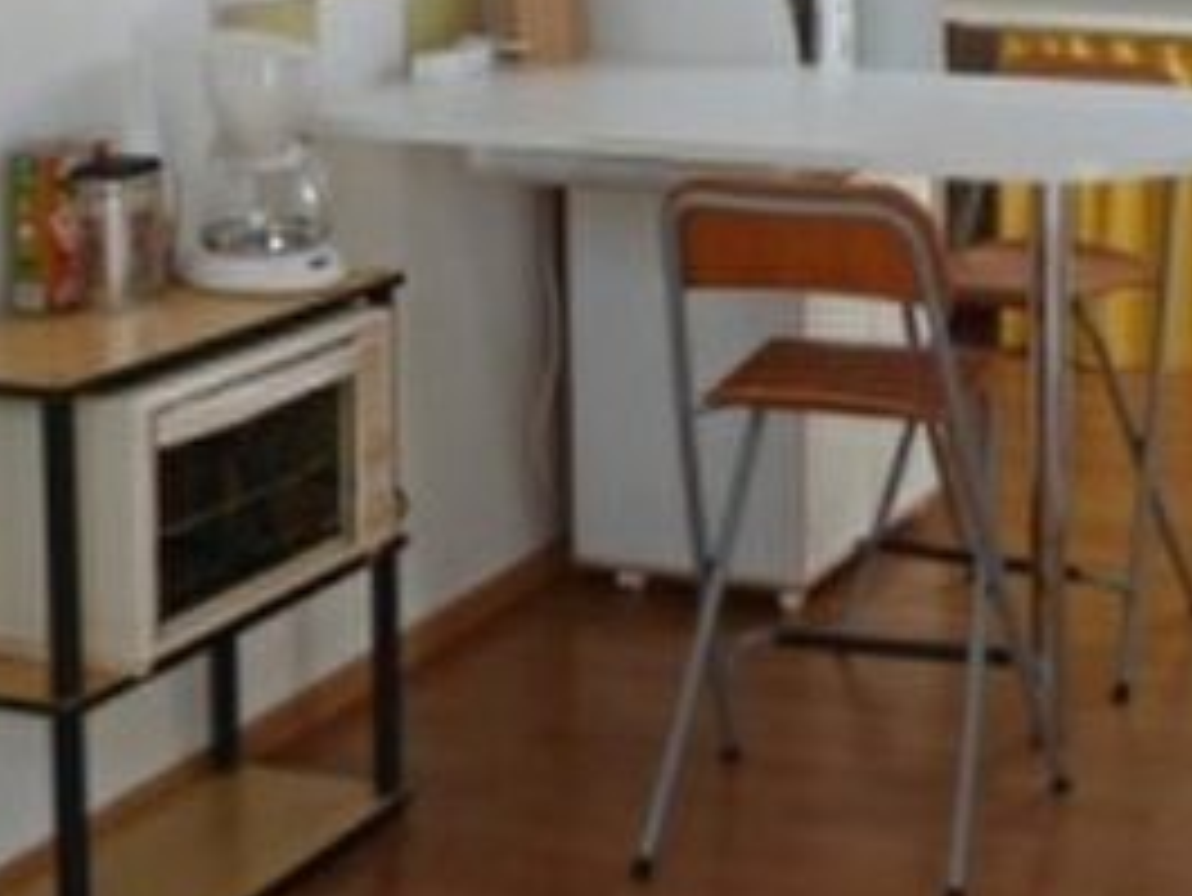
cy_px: 43
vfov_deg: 19.4
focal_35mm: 74
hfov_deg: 25.1
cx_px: 1192
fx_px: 2549
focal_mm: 5
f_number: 3.1
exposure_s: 1/60
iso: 100
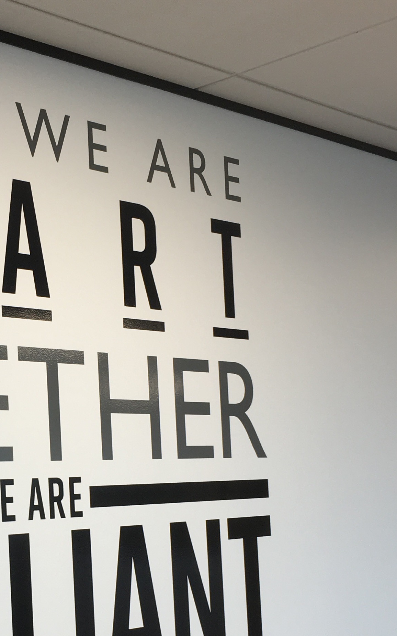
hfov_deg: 18.8
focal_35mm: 67
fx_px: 1160
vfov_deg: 30.3
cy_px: 445
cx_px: -15
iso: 32
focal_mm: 4.15
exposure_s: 1/50
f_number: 2.2
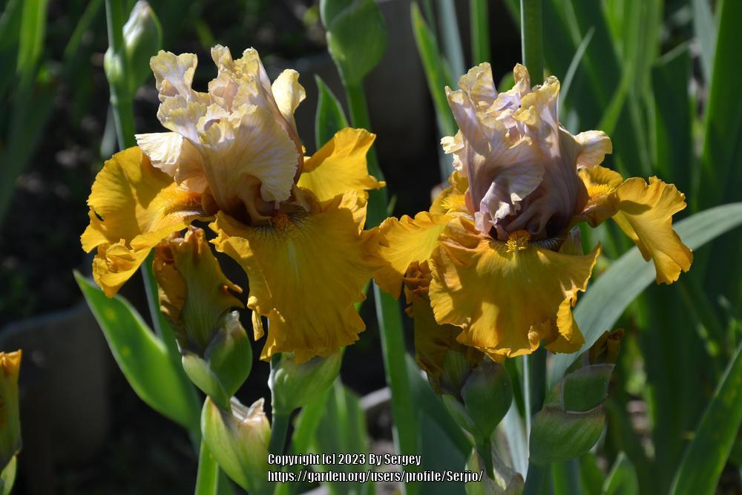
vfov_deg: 11.4
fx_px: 2474
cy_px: 248
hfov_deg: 17.1
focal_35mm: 120
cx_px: 371
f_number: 5.6
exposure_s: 1/500
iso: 220
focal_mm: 80
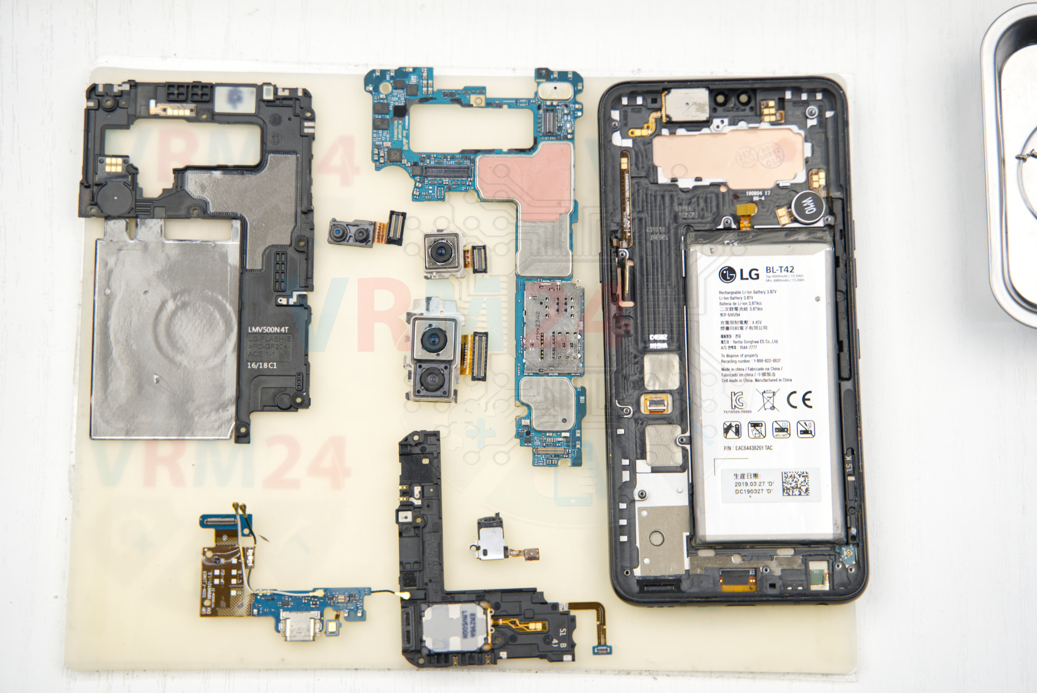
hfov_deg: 27.0
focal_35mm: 75
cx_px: 518
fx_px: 2162
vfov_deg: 18.2
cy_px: 346
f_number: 3.5
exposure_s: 1/80
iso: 100
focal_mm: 75
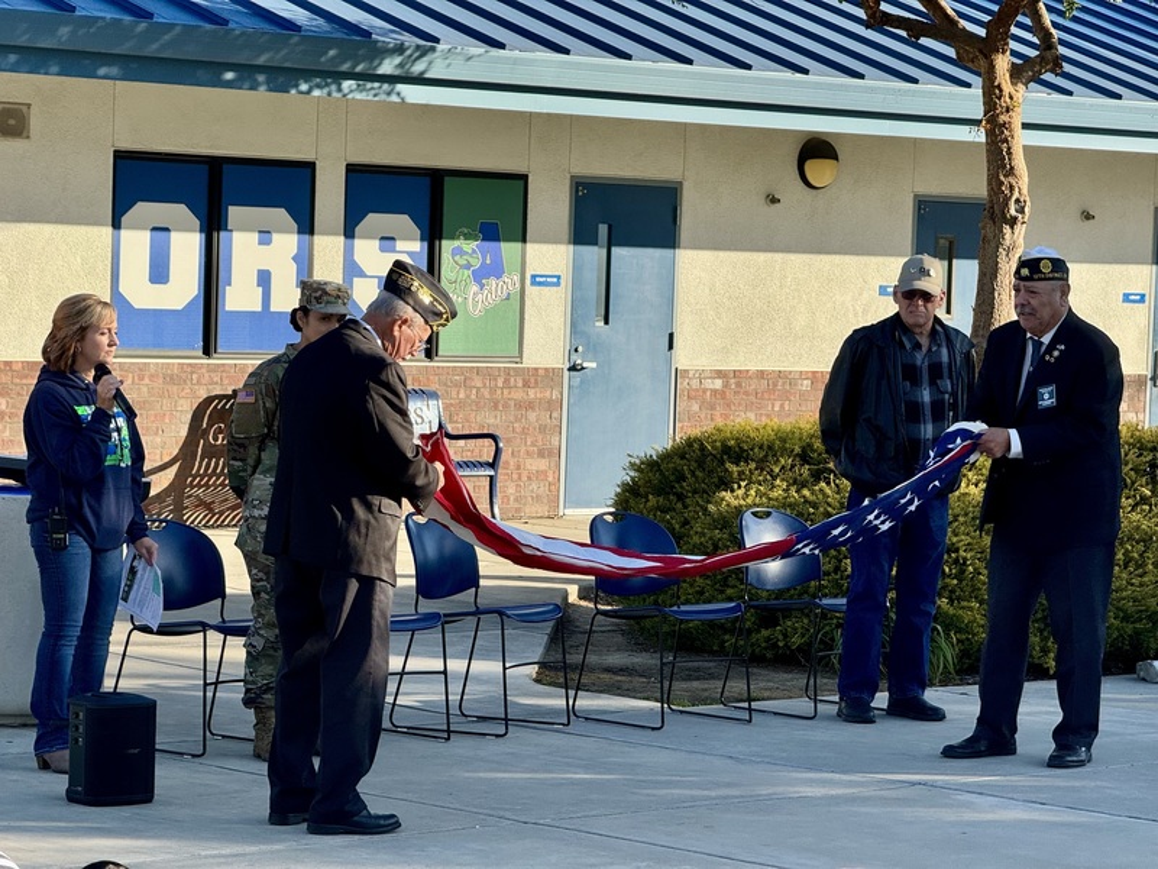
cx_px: 579
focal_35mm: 120
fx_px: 4014
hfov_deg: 16.4
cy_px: 434
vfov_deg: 12.3
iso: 50
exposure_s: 1/951
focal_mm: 15.66
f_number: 2.8
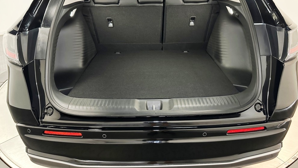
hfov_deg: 69.9
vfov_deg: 42.5
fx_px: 213
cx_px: 149
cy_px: 61
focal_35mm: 27
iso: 1000
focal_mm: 6.86
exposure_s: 1/30
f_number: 1.78
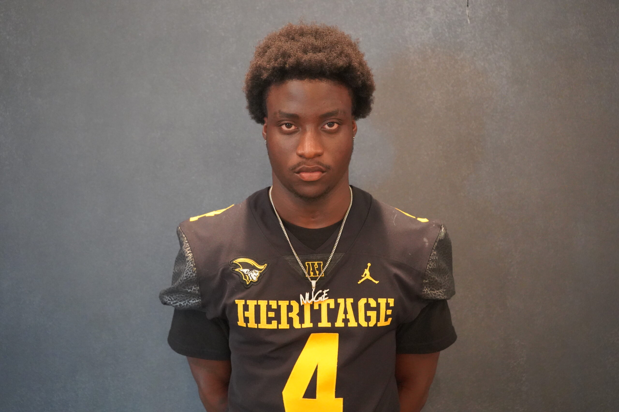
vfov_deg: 34.2
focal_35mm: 39
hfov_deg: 49.6
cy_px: 206
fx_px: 671
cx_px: 310
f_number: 4
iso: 12800
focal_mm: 39
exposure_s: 1/30
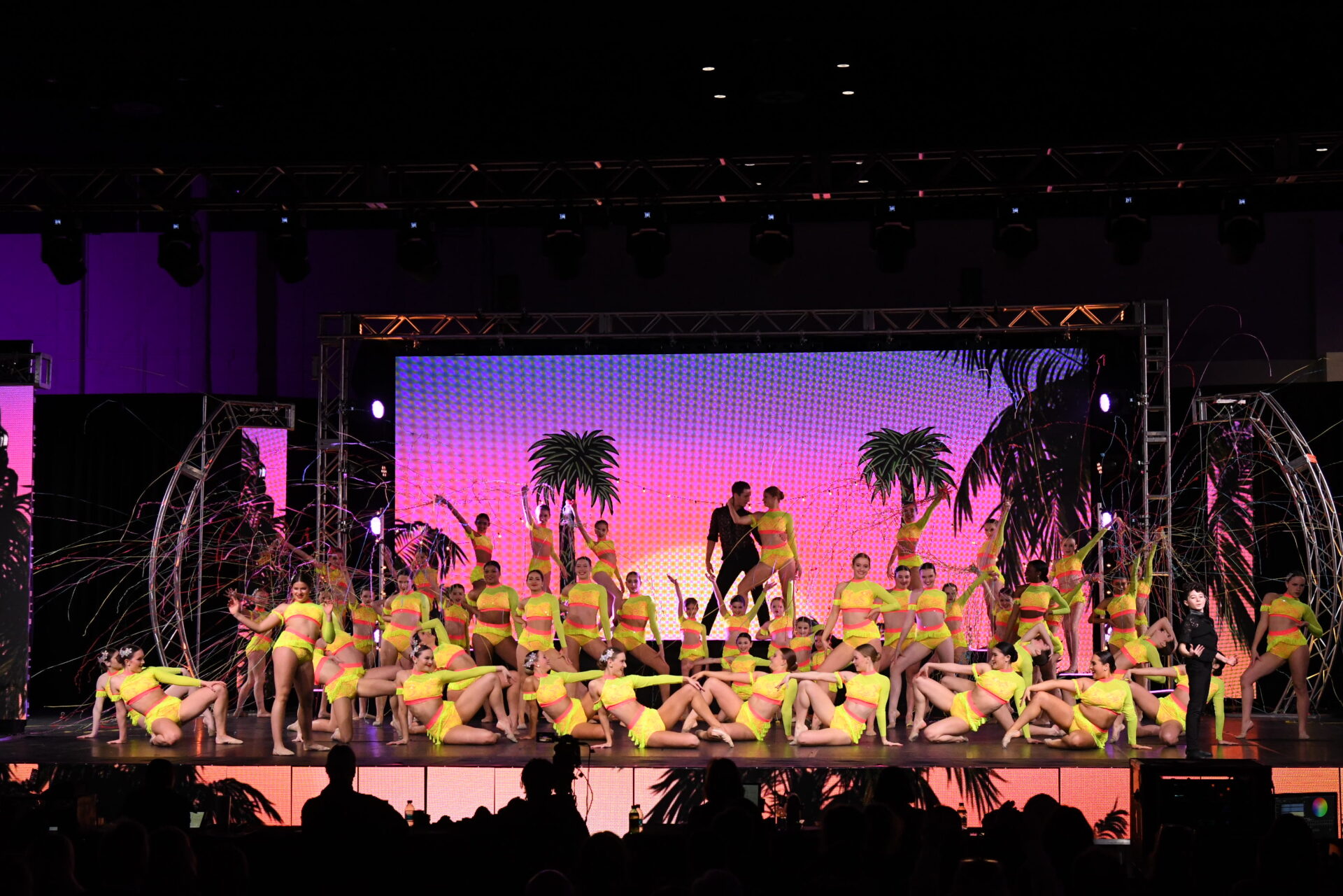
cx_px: 672
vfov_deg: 19.7
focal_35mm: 69
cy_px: 448
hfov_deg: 29.2
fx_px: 2574
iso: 2500
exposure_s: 1/640
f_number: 5
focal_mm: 46
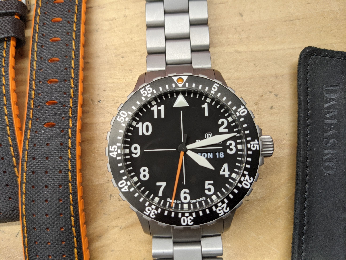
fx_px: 270
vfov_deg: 51.4
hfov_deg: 65.3
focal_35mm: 27
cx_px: 173
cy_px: 130
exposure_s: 1/398
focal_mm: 4.38
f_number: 1.73
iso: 65
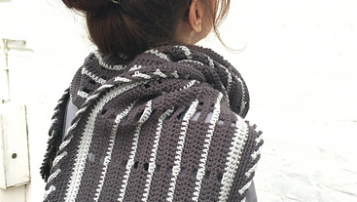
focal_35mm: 43
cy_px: 113
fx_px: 407
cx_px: 181
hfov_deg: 47.3
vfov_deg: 27.7
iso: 25
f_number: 2.2
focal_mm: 4.15
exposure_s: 1/136
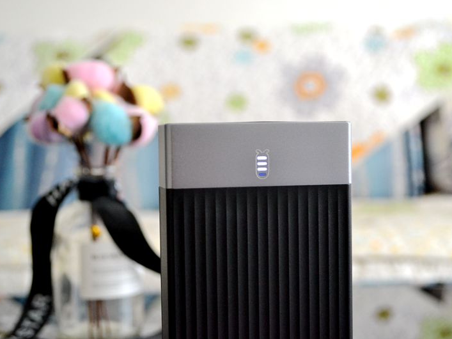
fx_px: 809
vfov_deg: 23.6
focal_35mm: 62
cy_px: 169
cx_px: 246
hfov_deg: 31.2
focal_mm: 38
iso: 2000
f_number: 5
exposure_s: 1/60
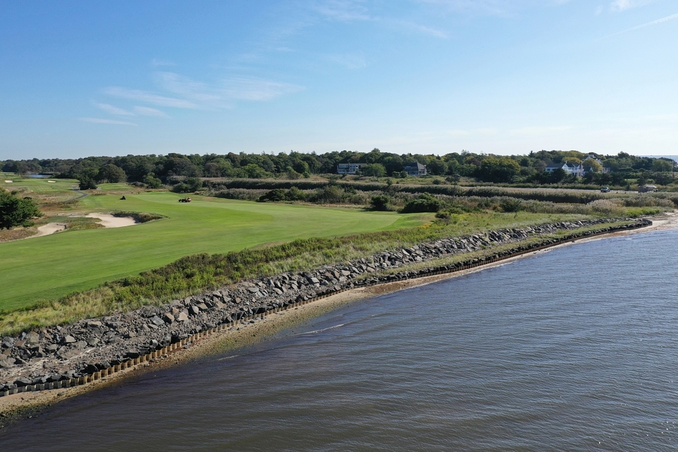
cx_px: 339
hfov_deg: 65.5
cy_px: 226
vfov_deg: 46.4
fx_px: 527
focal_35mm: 28
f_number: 5.6
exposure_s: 1/500
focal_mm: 10.26
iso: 100
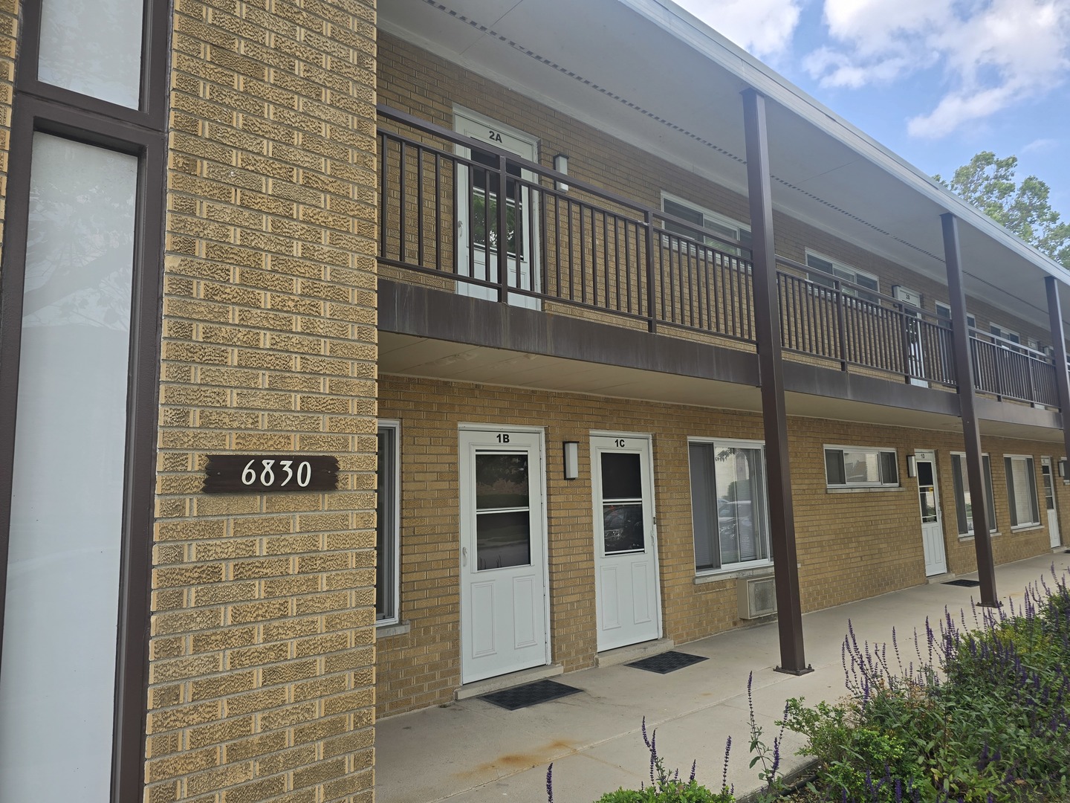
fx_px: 711
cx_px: 535
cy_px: 402
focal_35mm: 23
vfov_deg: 58.9
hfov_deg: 73.9
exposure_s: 1/338
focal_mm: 6.3
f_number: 1.7
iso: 12
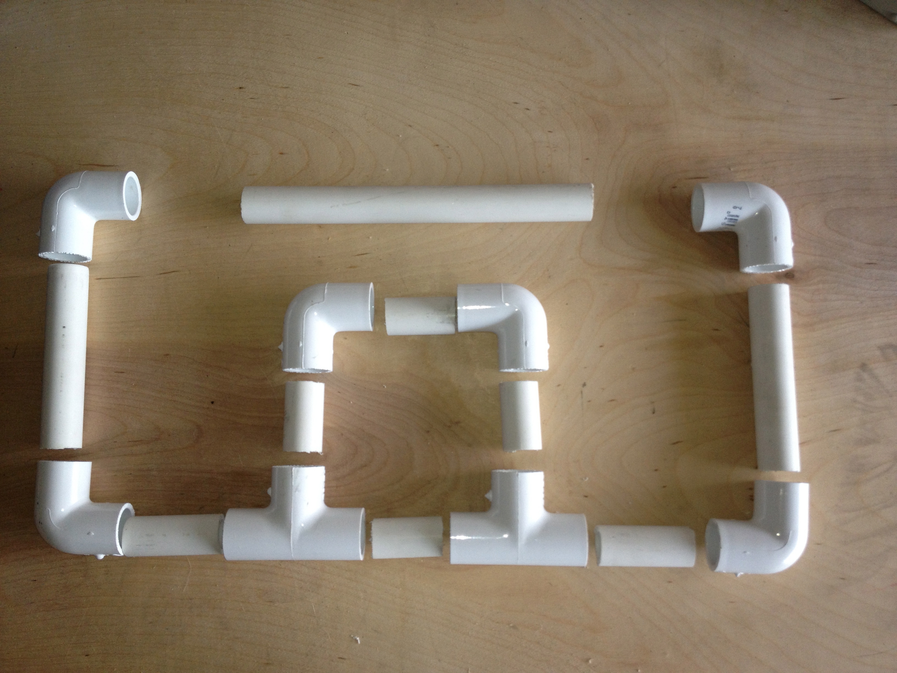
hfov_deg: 52.6
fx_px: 907
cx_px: 448
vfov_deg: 40.7
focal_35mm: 35
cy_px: 336
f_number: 2.4
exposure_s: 1/120
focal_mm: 4.28
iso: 80
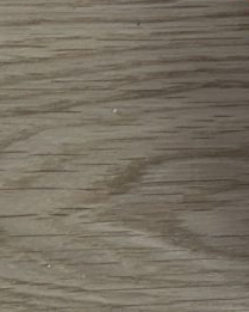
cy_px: 8
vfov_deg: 17.9
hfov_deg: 13.4
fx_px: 967
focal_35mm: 105
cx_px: 431
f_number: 1.8
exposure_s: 1/60
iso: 500
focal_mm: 4.25
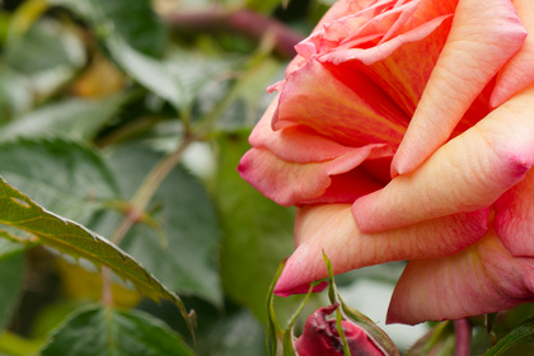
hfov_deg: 1.1
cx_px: 482
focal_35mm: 1929
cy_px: 83
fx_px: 28611
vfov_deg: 0.7
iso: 64
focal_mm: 500
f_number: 6.3
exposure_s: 1/80
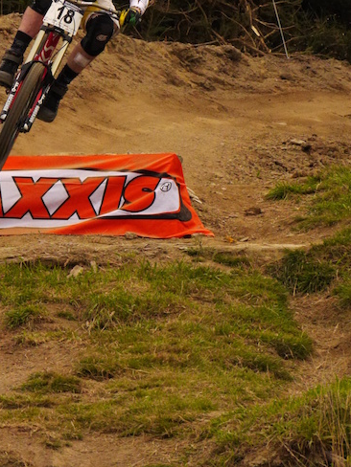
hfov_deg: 3.0
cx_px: 68
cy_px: 213
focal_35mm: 492
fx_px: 6652
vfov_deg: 4.0
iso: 3200
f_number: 11
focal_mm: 150
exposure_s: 1/320
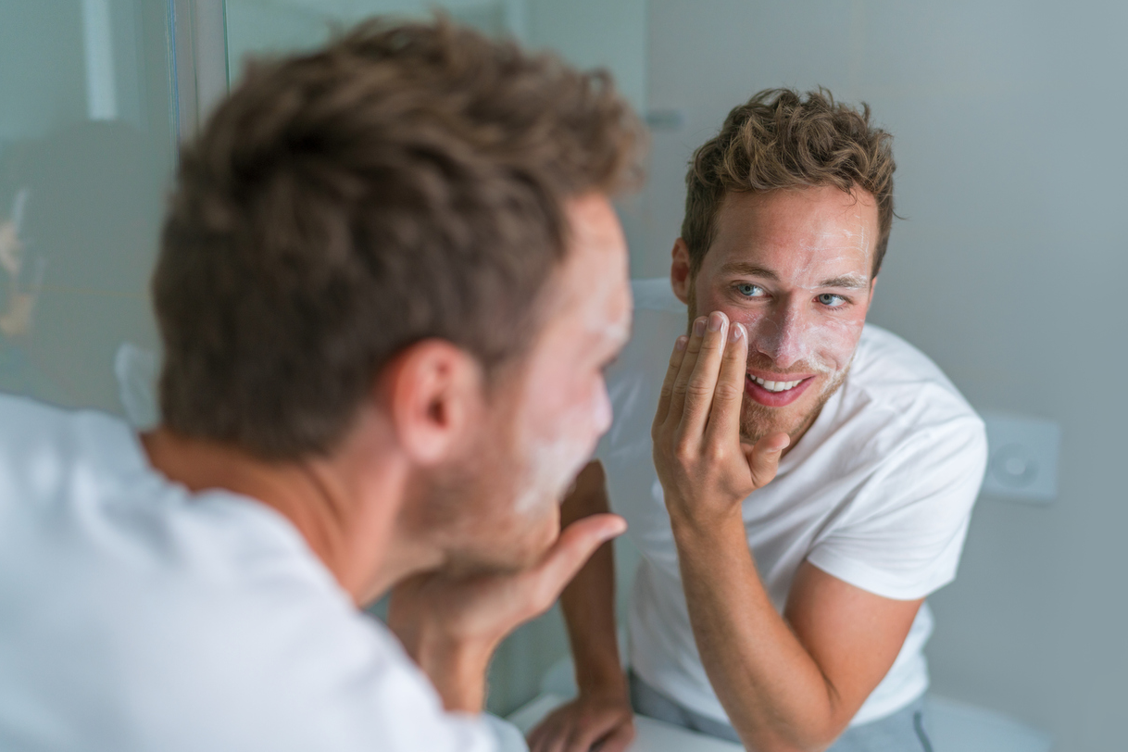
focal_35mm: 36
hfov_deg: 53.1
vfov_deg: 36.9
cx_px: 575
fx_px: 1128
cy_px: 378
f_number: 1.7
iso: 400
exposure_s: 1/250
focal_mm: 35
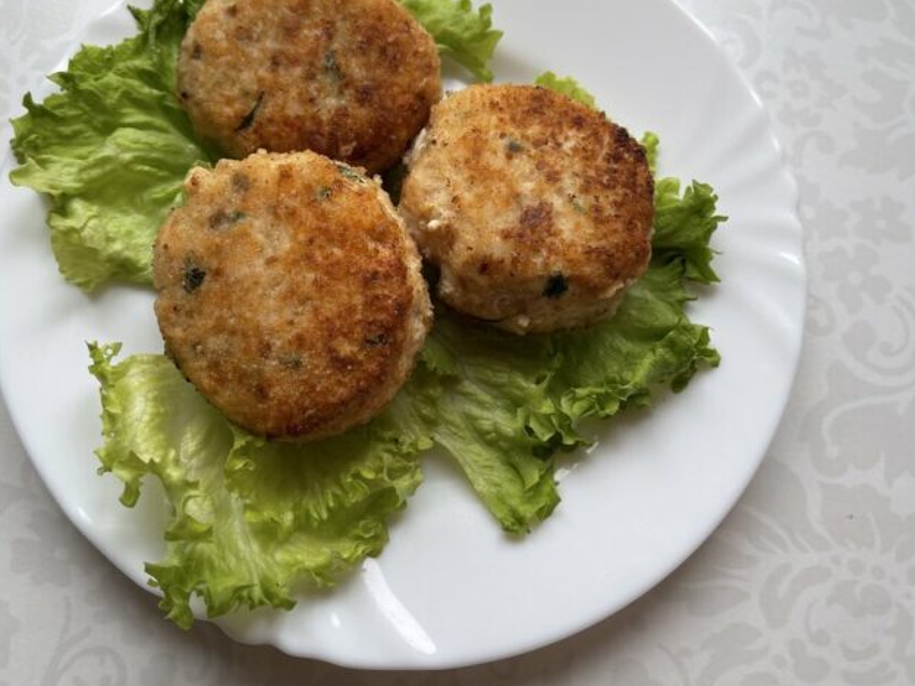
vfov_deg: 44.1
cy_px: 300
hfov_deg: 56.7
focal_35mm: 32
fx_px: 846
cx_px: 416
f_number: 1.6
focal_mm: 5.1
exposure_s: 1/345
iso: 32
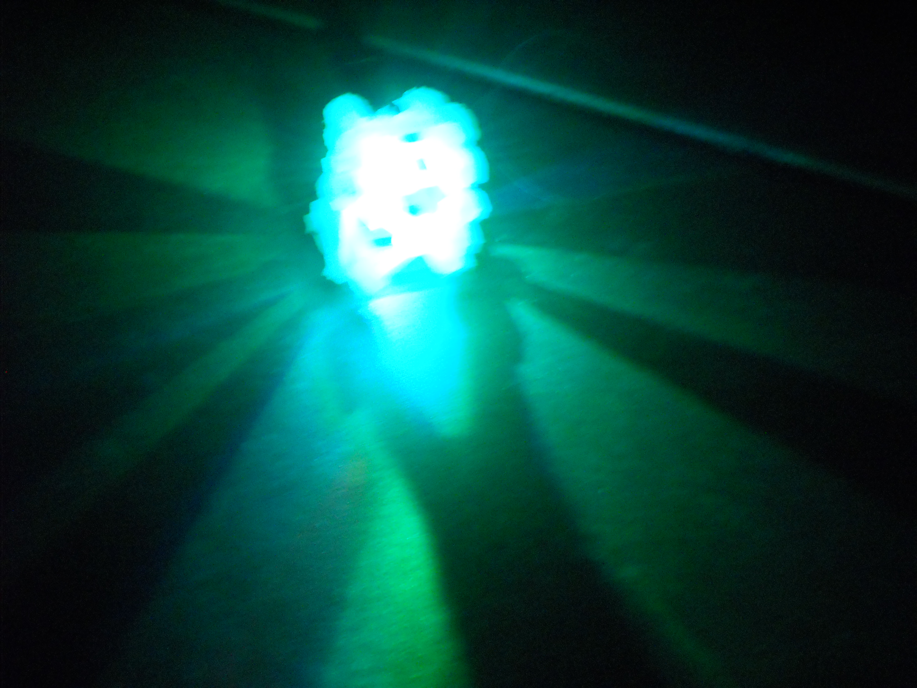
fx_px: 3841
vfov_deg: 10.2
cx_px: 458
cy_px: 344
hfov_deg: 13.6
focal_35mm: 145
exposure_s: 1/8
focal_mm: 24.03
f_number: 6.7
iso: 640
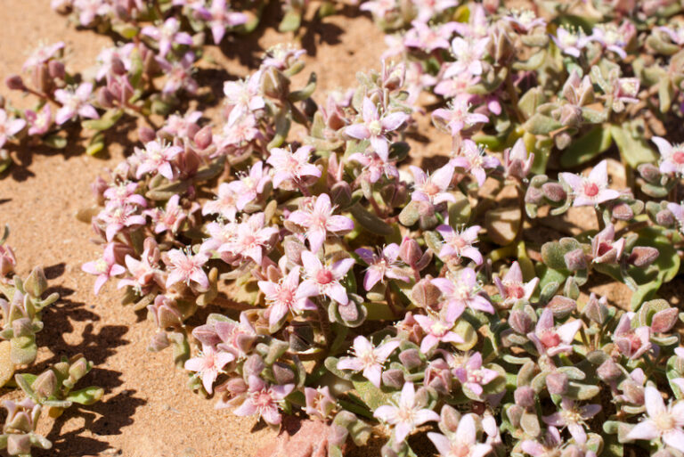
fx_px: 1141
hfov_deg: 33.4
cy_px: 228
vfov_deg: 22.7
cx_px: 342
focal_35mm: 60
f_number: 9
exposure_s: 1/320
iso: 125
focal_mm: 40
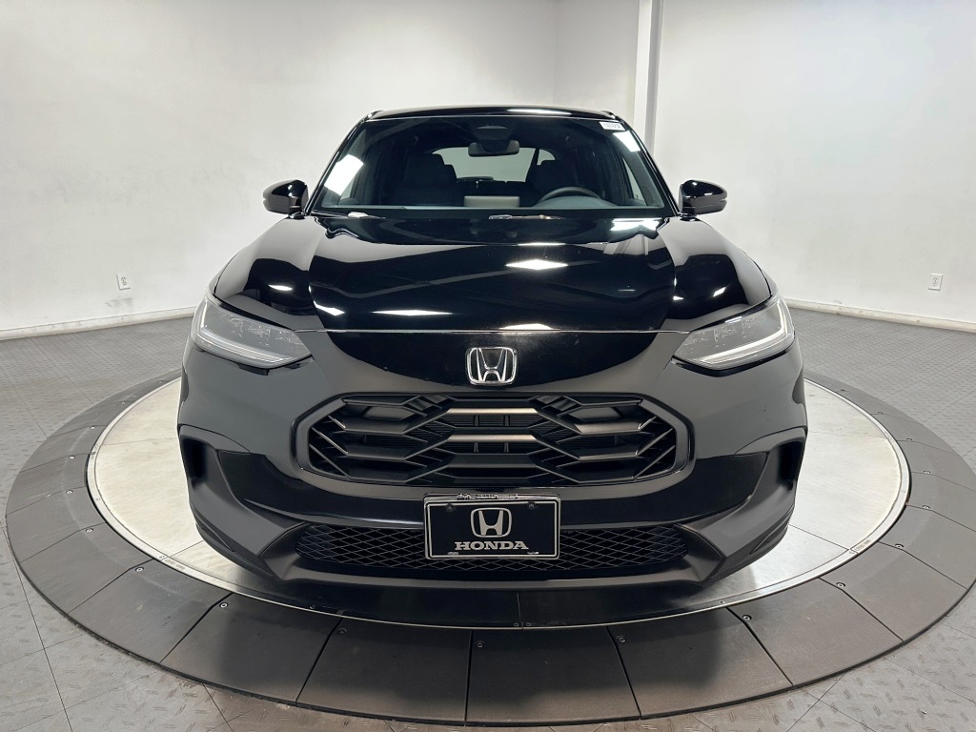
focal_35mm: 24
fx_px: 677
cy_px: 366
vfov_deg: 56.8
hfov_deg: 71.6
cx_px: 488
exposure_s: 1/60
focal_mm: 6.86
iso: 320
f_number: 1.78
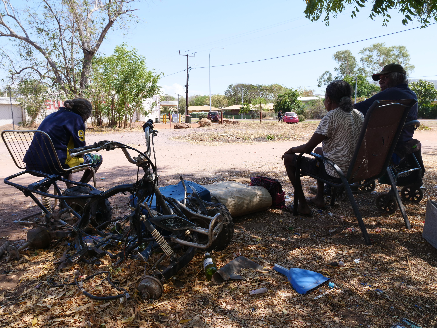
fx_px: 303
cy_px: 164
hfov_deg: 71.6
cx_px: 218
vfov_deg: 56.8
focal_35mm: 24
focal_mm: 12
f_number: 5.6
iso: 200
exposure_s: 1/400
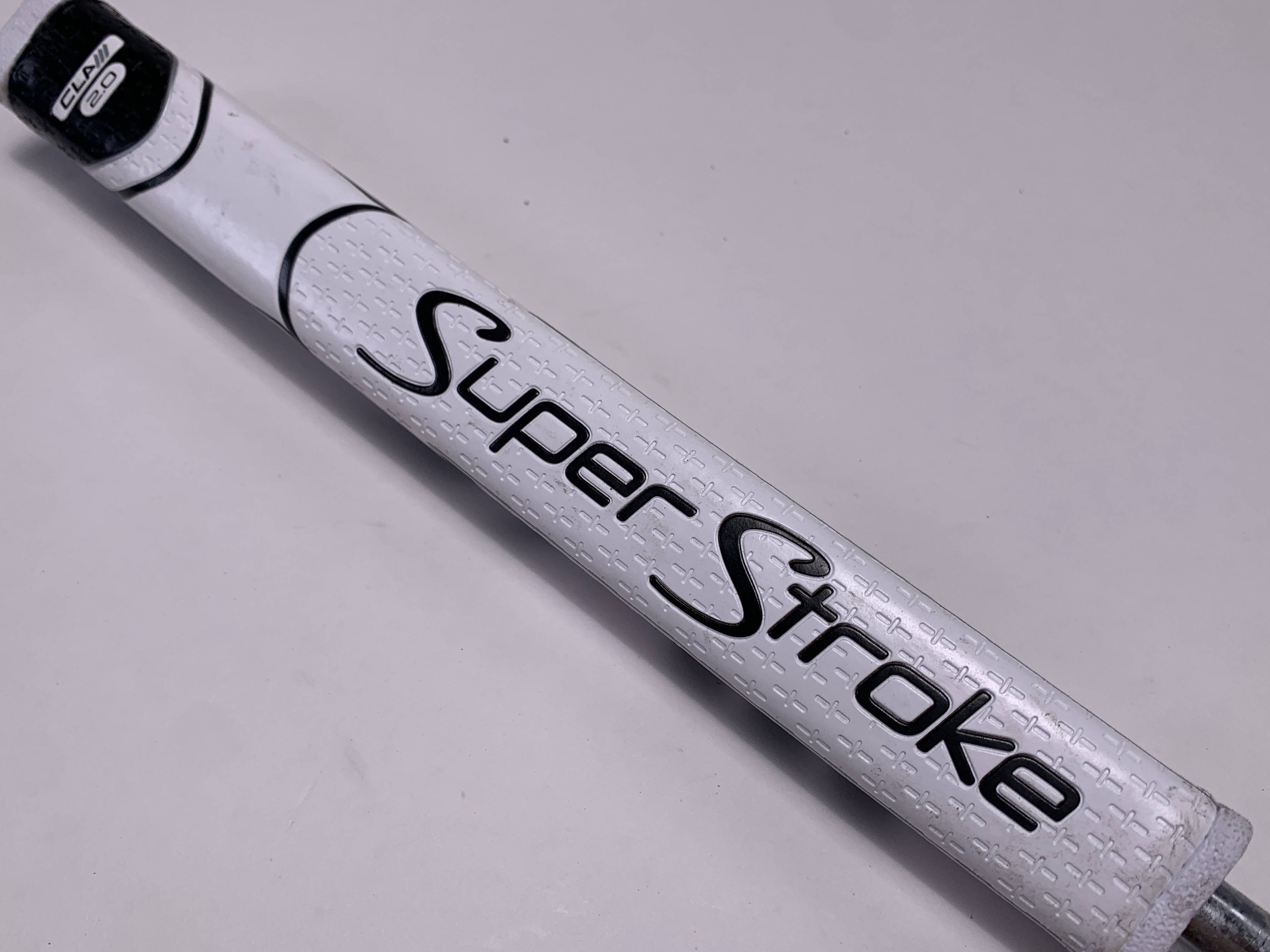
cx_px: 625
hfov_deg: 61.7
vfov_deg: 48.2
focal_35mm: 29
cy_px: 487
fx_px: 1064
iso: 25
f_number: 1.8
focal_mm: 4.25
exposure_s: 1/706
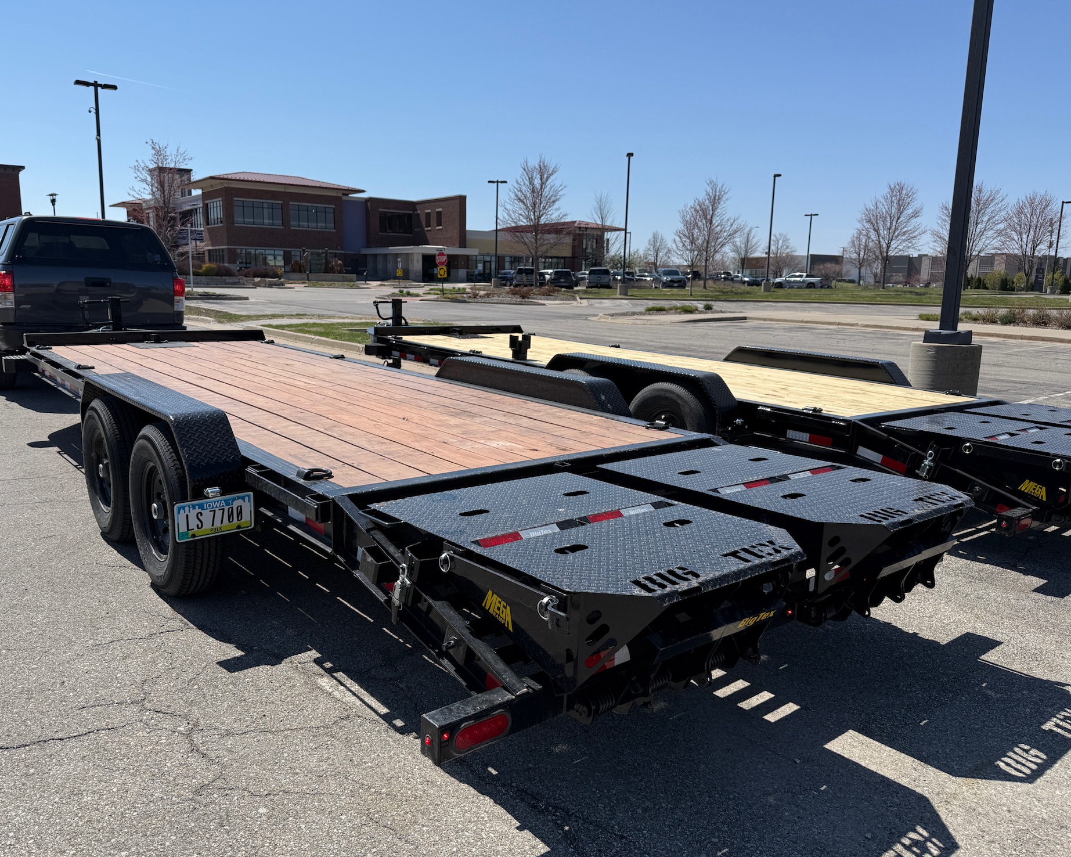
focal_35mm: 26
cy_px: 440
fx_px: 824
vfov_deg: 54.9
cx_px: 492
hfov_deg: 65.9
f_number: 1.78
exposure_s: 1/5714
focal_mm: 6.76
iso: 80
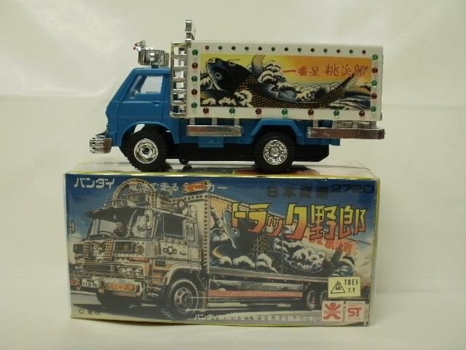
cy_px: 175
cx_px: 233
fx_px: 592
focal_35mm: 44
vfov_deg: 32.9
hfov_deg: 42.9
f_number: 4
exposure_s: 1/13
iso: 125
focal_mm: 7.7
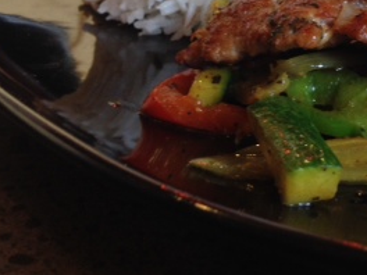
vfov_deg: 17.9
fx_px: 848
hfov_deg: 22.9
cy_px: -7
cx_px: 410
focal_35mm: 80
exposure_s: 1/20
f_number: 2.4
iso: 80
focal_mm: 4.12
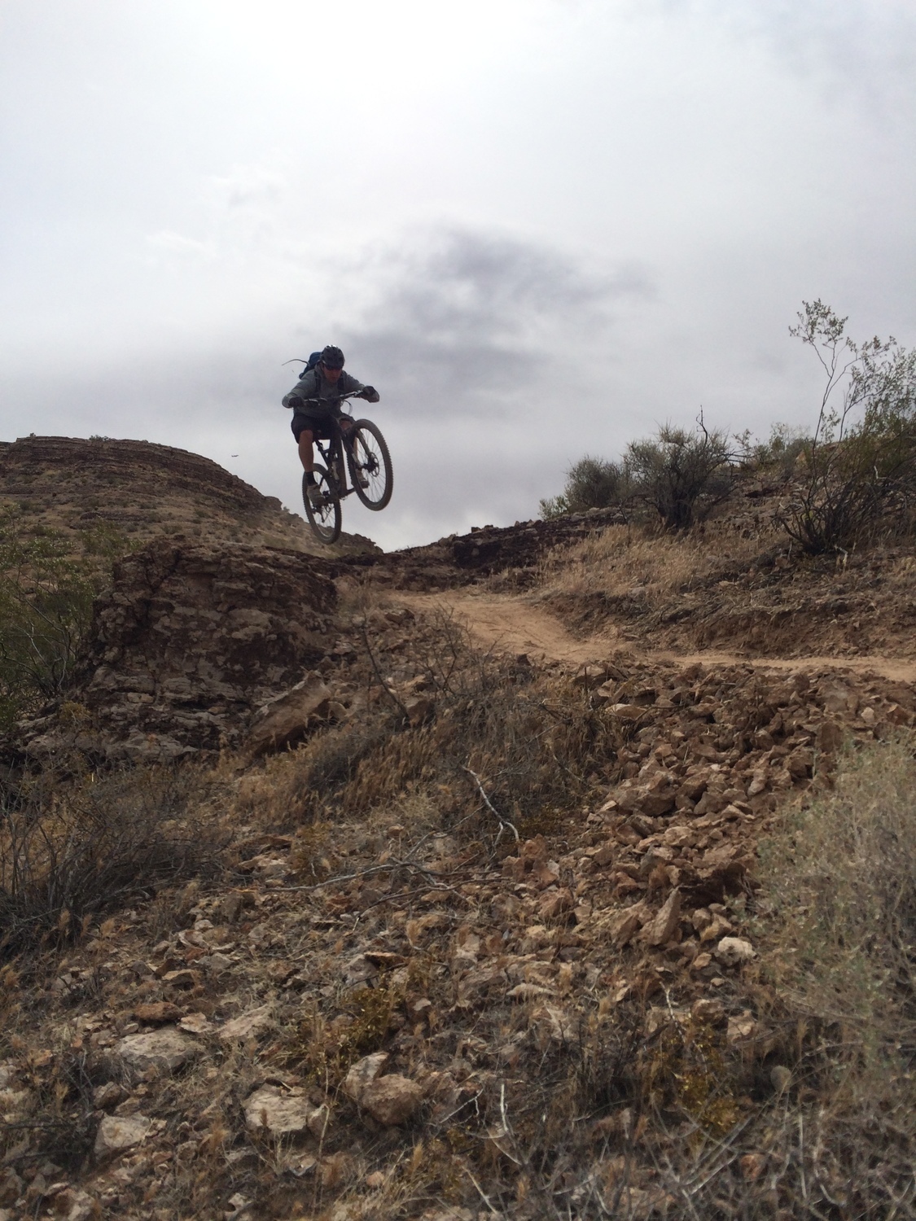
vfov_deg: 60.0
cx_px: 458
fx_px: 1058
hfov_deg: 46.8
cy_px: 610
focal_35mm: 30
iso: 40
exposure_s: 1/6849
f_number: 2.2
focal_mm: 4.12
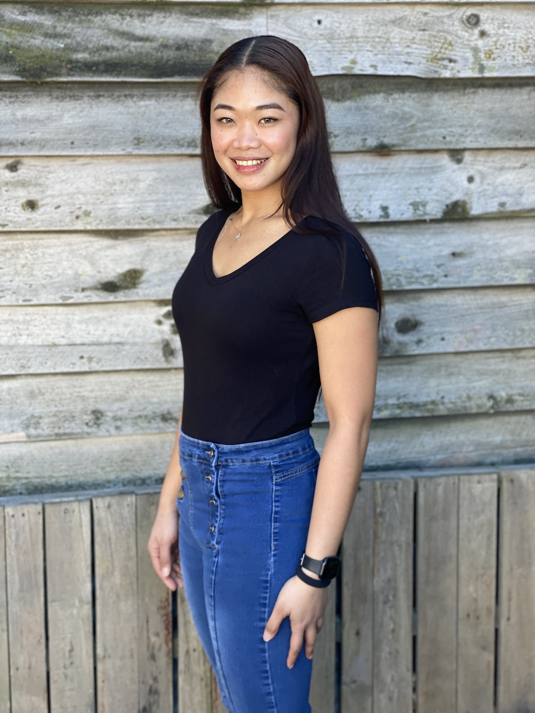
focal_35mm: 52
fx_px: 1072
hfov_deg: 28.0
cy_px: 356
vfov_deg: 36.8
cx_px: 268
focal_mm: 6
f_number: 2
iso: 40
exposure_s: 1/122
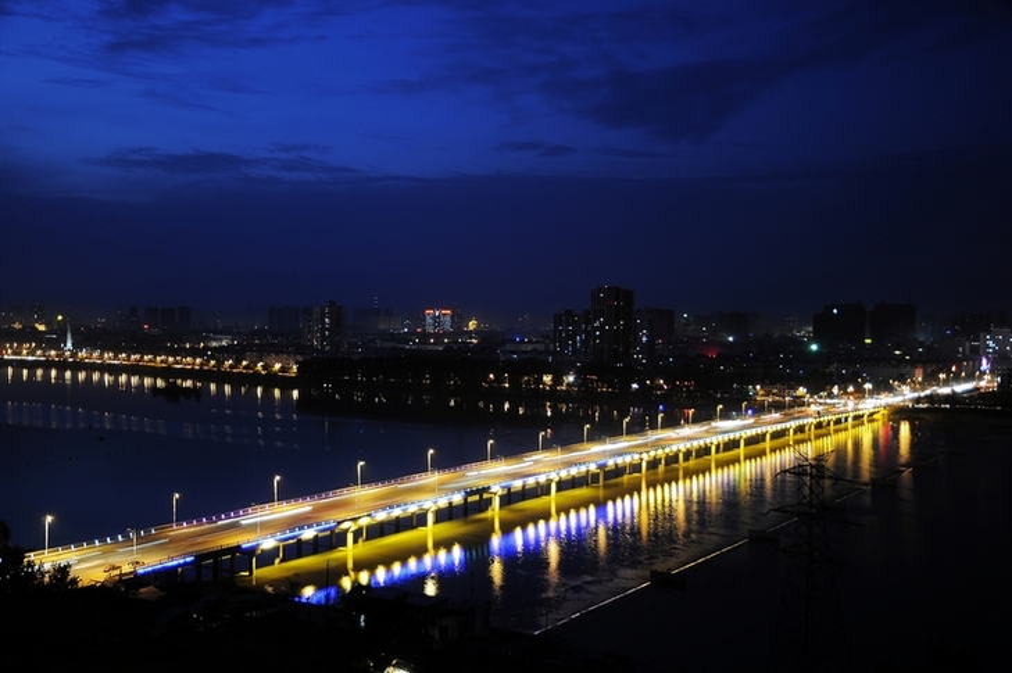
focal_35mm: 39
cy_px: 336
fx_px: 1096
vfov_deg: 34.2
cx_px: 506
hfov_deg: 49.6
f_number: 4.2
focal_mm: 26
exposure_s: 2
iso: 200
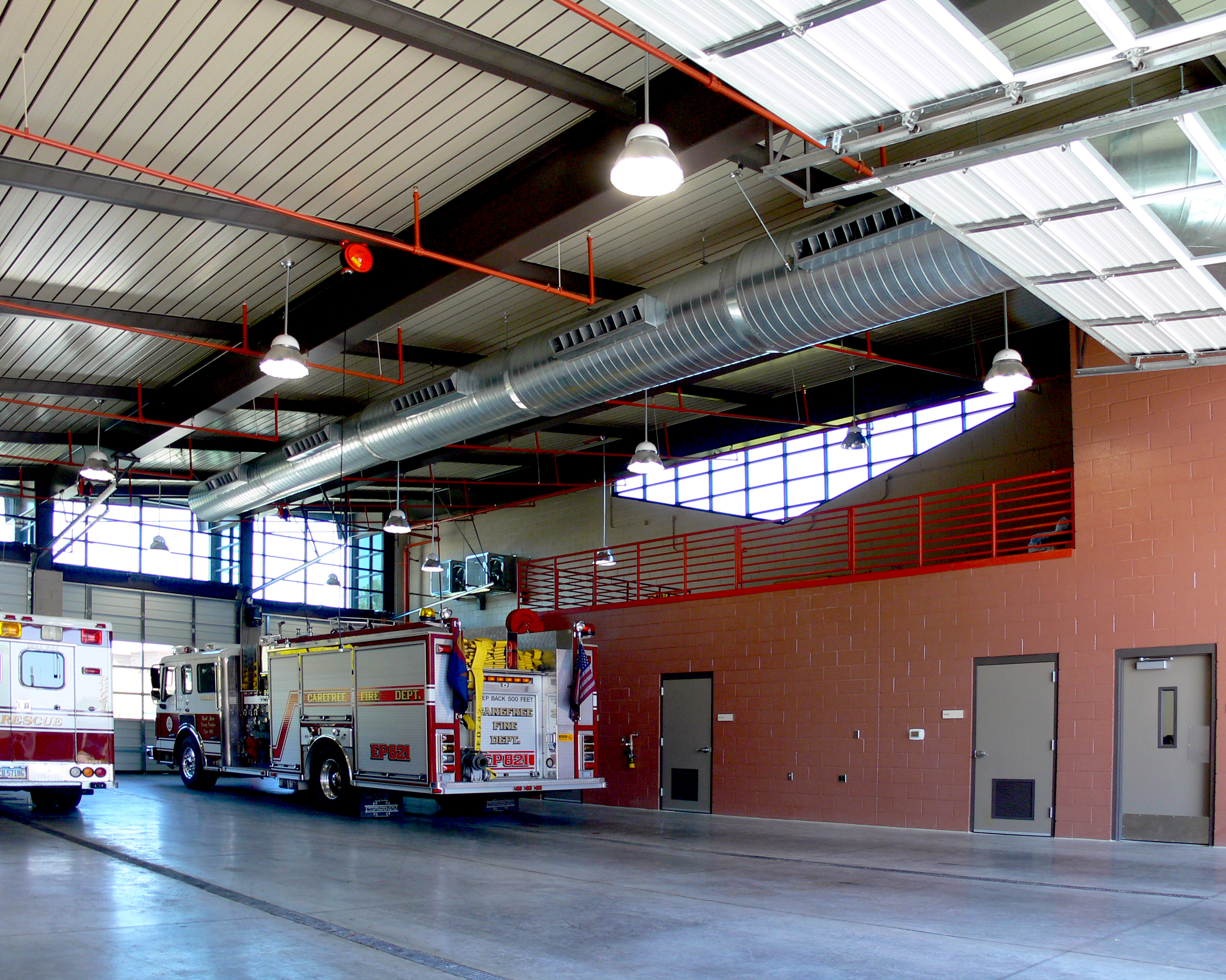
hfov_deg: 49.1
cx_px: 611
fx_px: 1342
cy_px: 491
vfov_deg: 40.1
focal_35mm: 37
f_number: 3.2
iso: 80
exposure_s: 1/50
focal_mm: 7.4
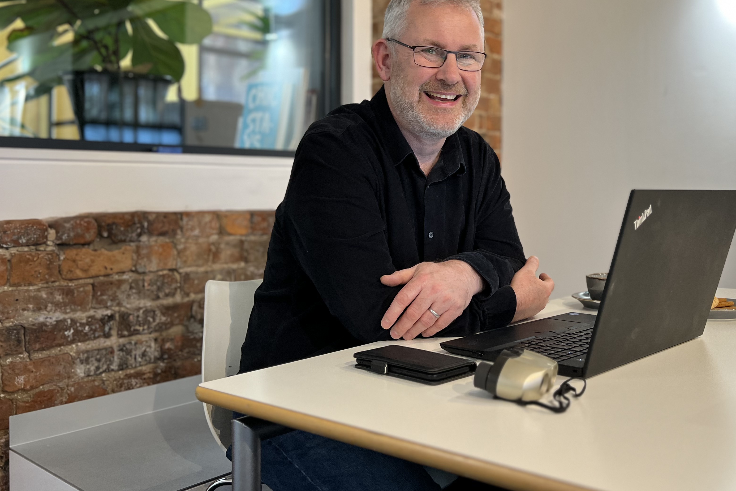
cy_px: 171
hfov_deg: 53.8
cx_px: 465
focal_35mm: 35
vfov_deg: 37.5
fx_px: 716
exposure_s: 1/50
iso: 100
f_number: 1.5
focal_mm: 5.7
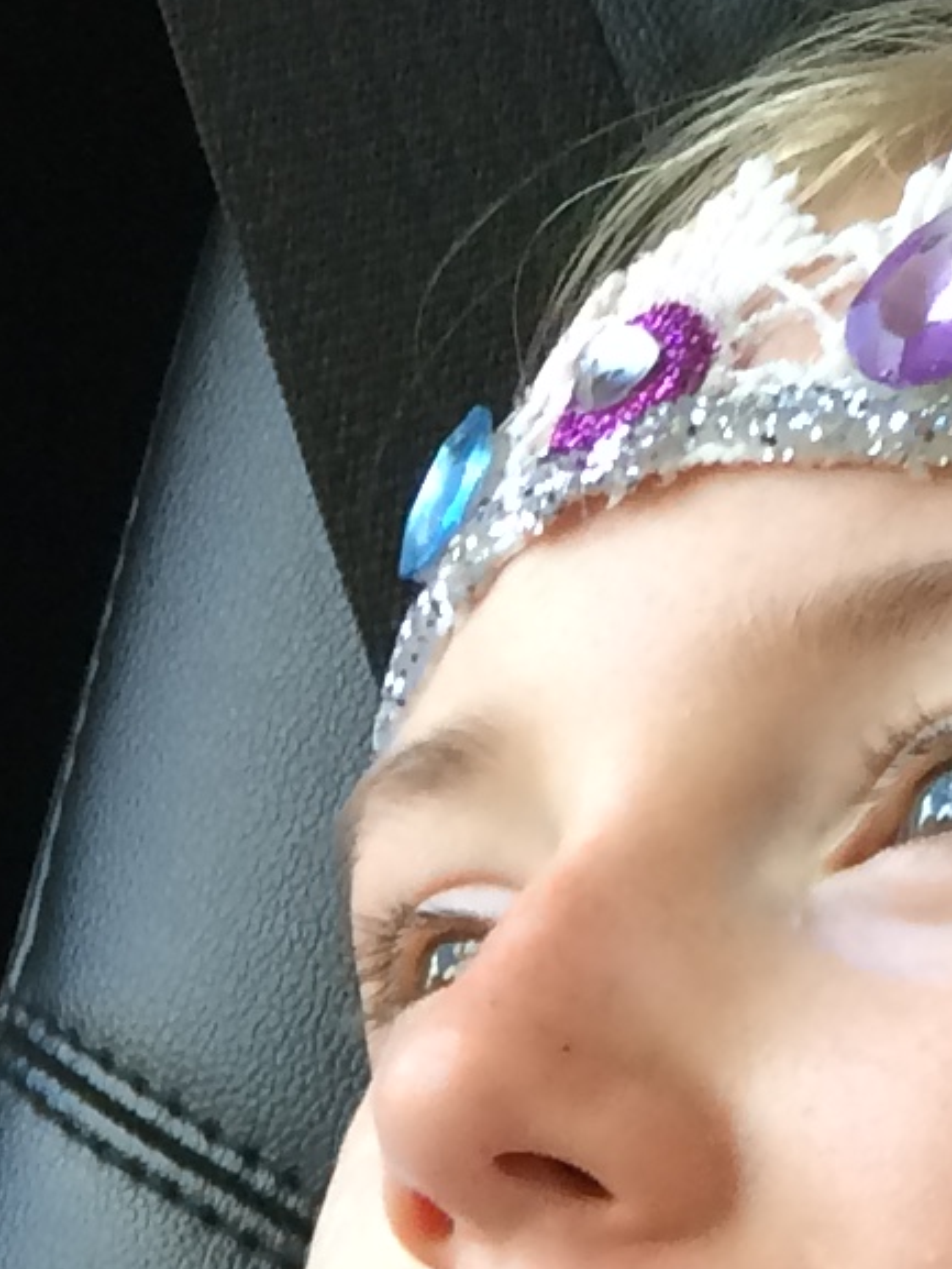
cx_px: -97
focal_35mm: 164
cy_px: 2377
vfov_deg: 11.1
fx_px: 6011
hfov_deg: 9.0
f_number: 2.2
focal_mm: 4.15
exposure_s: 1/30
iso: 64
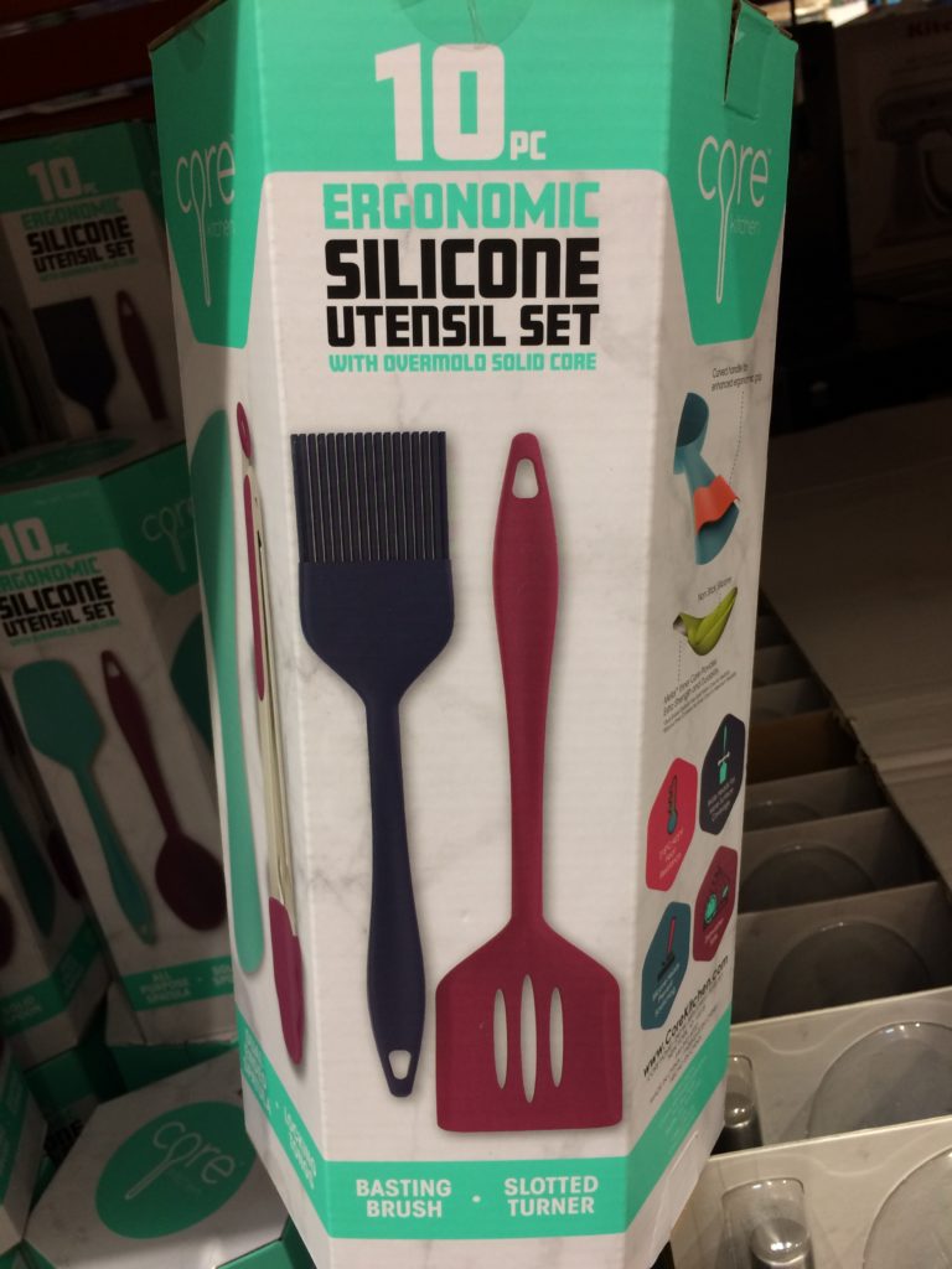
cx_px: 476
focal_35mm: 29
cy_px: 634
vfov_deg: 61.7
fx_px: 1063
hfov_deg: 48.2
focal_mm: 4.15
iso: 125
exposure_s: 1/33
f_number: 2.2
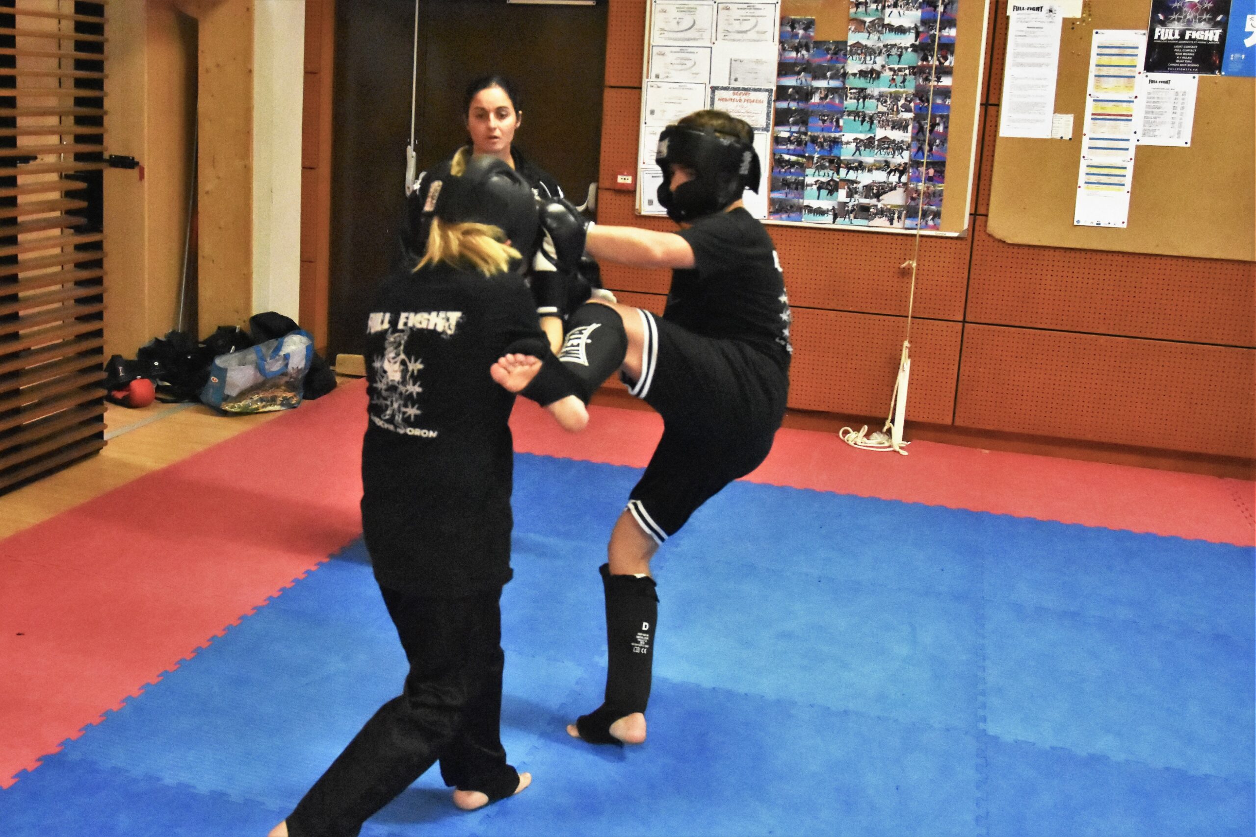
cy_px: 418
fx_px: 1151
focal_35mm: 33
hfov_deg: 57.2
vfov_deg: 40.0
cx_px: 628
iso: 4000
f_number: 3
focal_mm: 22
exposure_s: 1/1000
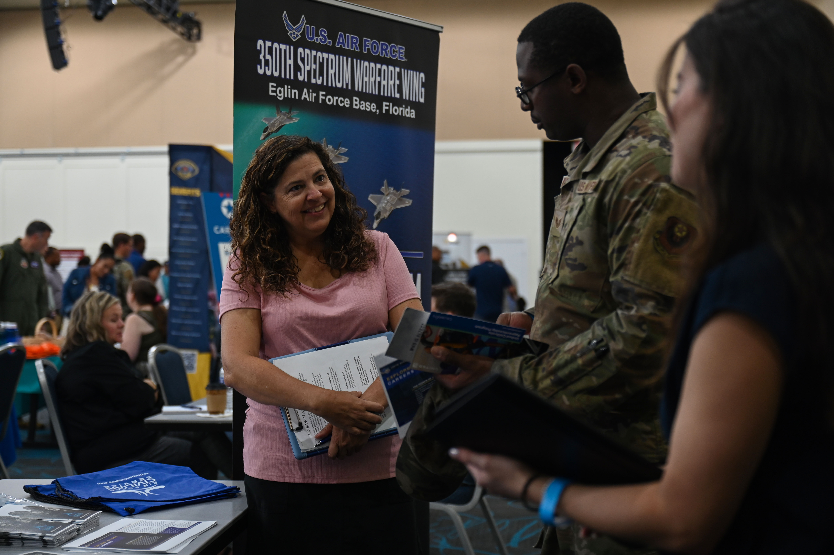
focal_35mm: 47
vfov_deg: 28.6
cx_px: 417
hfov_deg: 41.9
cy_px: 278
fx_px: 1088
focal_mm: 47
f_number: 2.8
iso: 800
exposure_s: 1/100
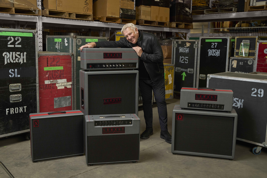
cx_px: 134
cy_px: 89
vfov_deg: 35.1
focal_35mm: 38
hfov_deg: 50.7
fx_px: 282
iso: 1250
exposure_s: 1/160
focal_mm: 38
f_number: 5.6
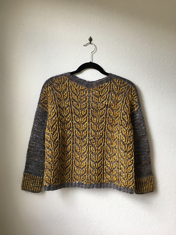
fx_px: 197
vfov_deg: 61.7
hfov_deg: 48.2
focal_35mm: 29
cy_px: 118
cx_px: 88
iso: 32
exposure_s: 1/30
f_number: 2.2
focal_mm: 4.15
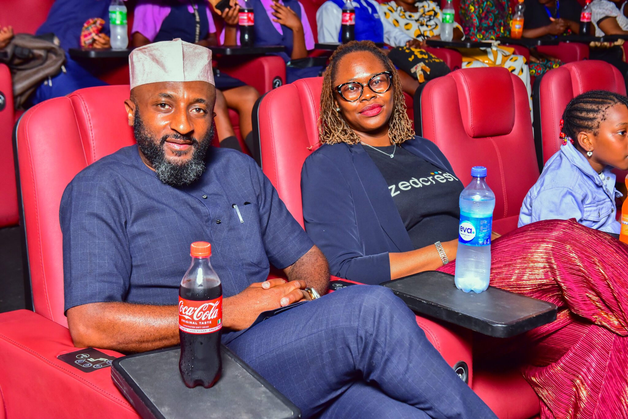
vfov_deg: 26.0
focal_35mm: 52
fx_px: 907
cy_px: 210
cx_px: 314
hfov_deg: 38.2
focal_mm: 52
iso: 2000
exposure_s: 1/125
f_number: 7.1
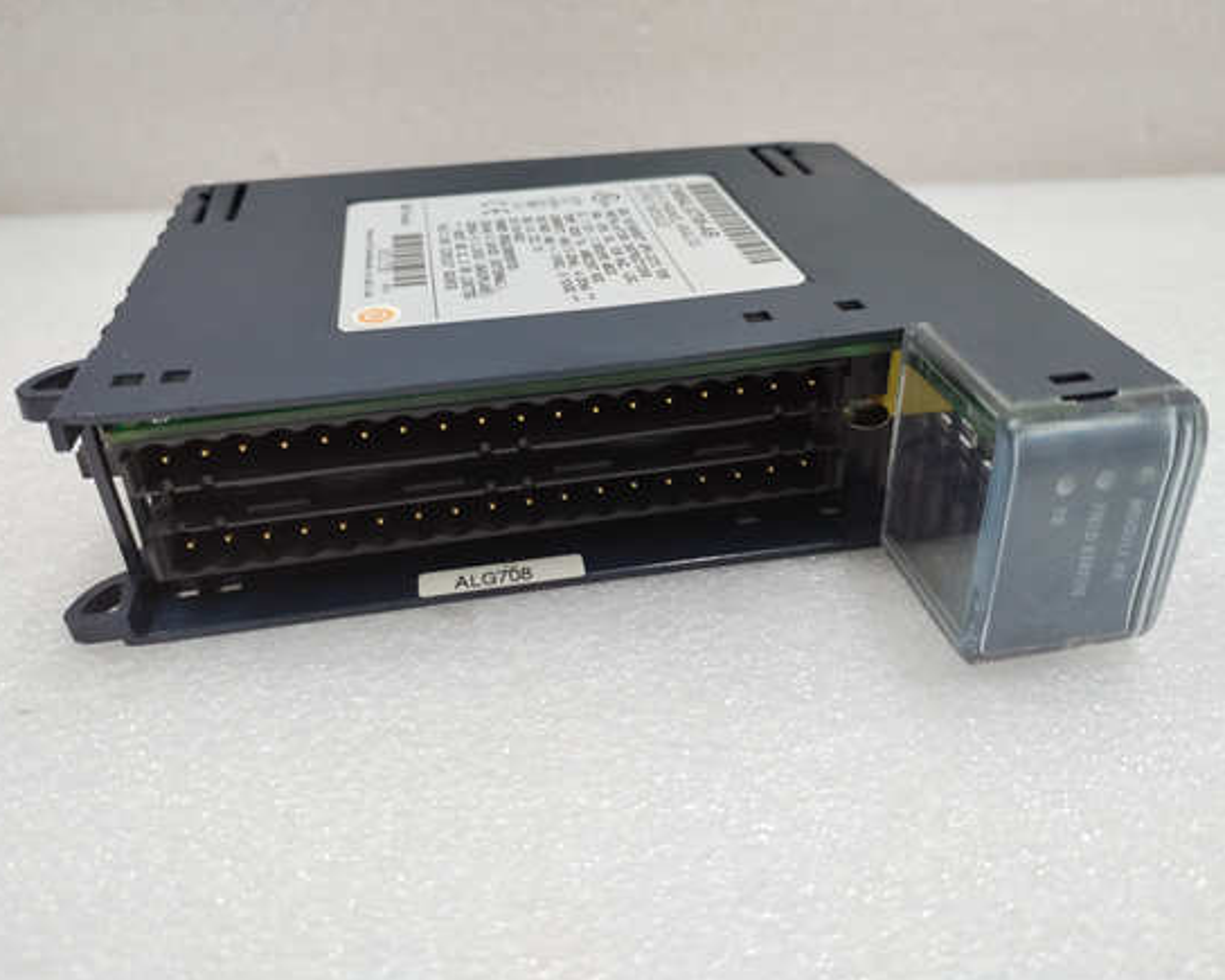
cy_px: 487
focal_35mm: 28
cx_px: 626
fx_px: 1015
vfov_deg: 51.5
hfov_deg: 62.2
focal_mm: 4.75
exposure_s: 1/33.3
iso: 200
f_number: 1.8
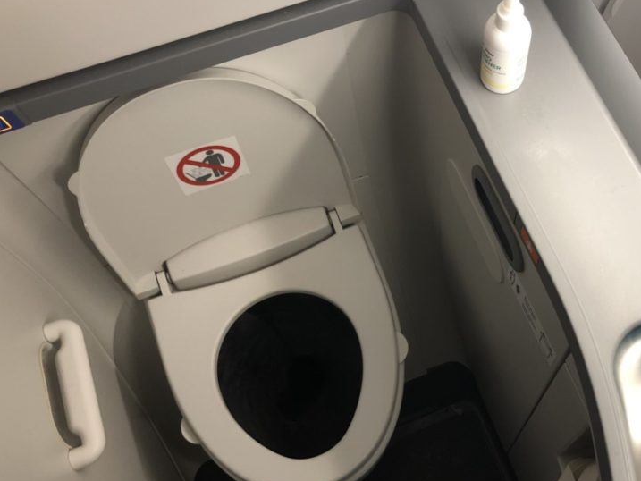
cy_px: 234
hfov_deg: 45.8
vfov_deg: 36.0
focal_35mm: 40
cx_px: 443
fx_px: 741
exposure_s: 1/17
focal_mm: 4
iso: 40
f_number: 1.8
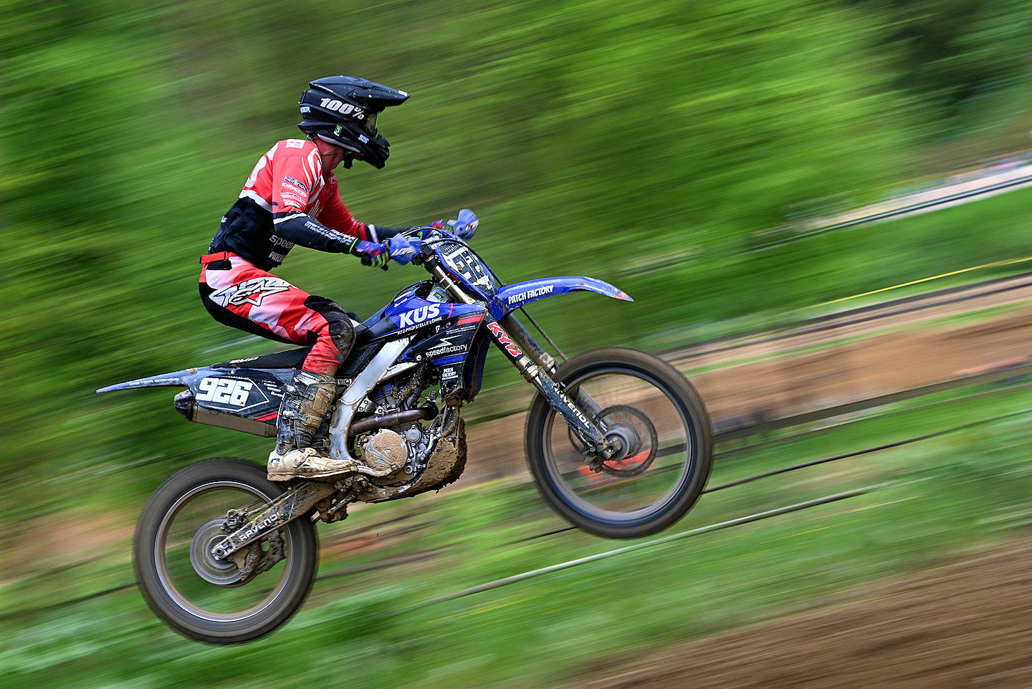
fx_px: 2008
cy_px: 344
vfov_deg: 19.5
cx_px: 516
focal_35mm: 70
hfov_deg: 28.8
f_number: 8
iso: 64
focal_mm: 70
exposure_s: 1/50
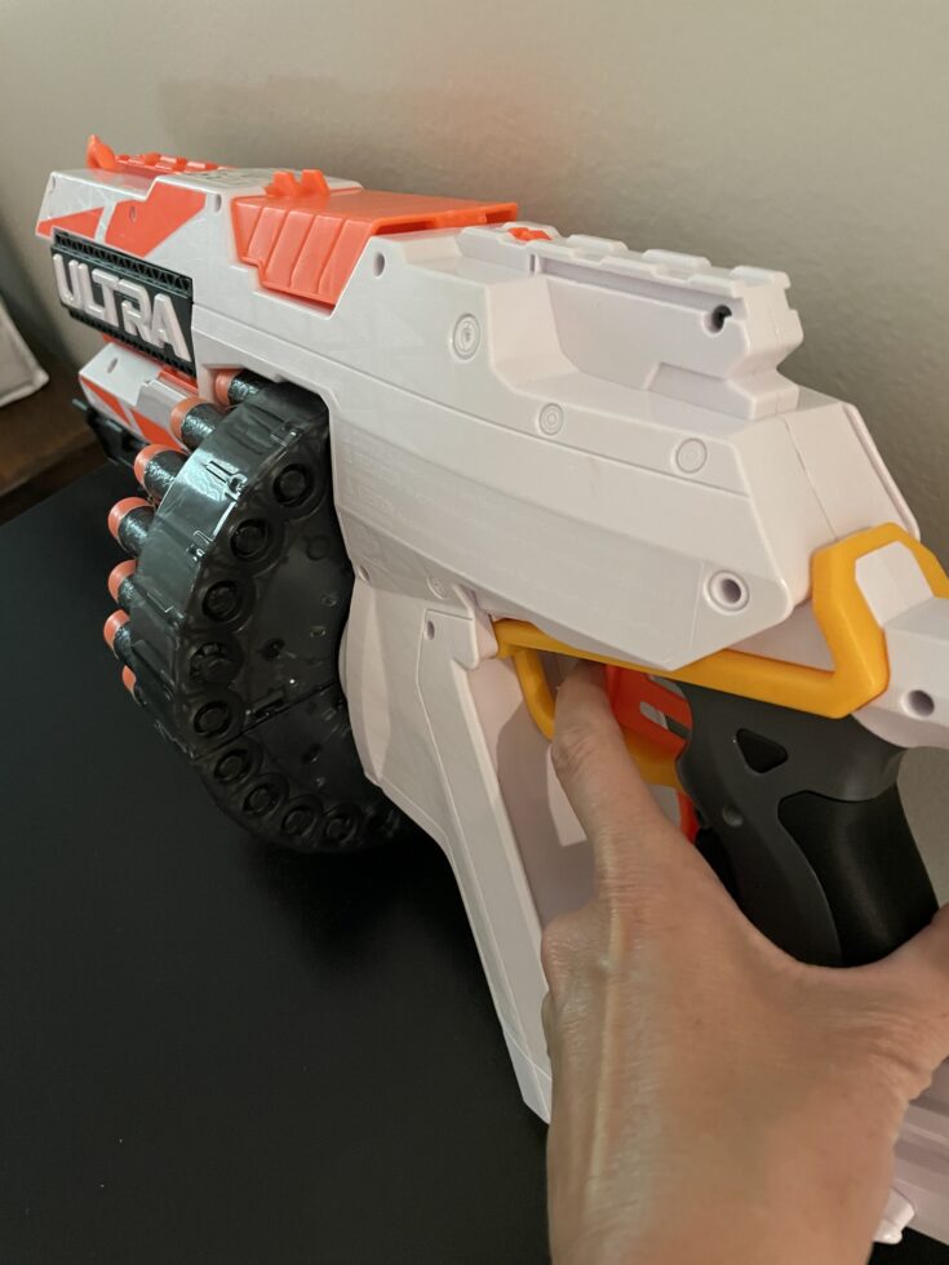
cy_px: 632
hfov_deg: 53.1
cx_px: 474
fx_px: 950
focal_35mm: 26
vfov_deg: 67.3
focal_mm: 4.2
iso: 640
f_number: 1.6
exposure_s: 1/30
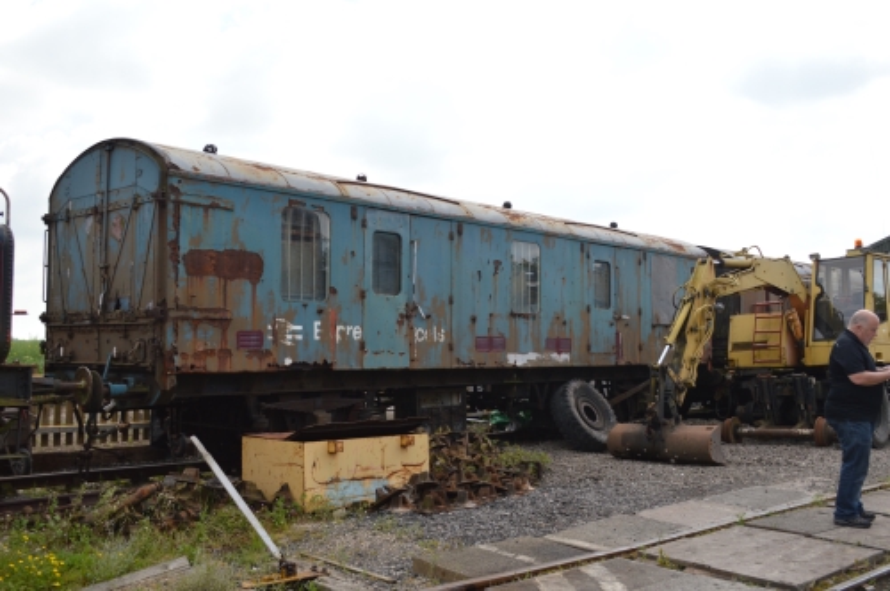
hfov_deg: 53.2
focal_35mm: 36
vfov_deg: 36.8
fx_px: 889
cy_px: 296
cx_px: 445
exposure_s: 1/200
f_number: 7.1
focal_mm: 24
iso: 100
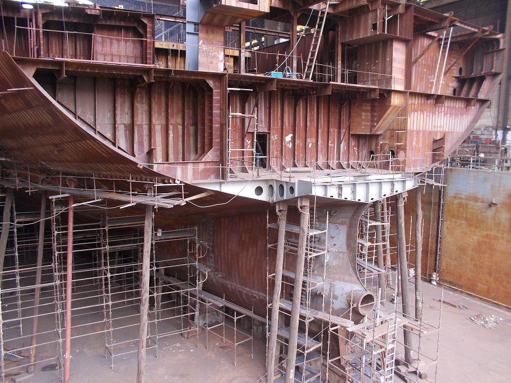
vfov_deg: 48.2
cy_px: 192
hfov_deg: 61.7
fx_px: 428
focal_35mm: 29
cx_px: 256
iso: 125
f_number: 3.3
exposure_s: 1/25
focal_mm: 4.1
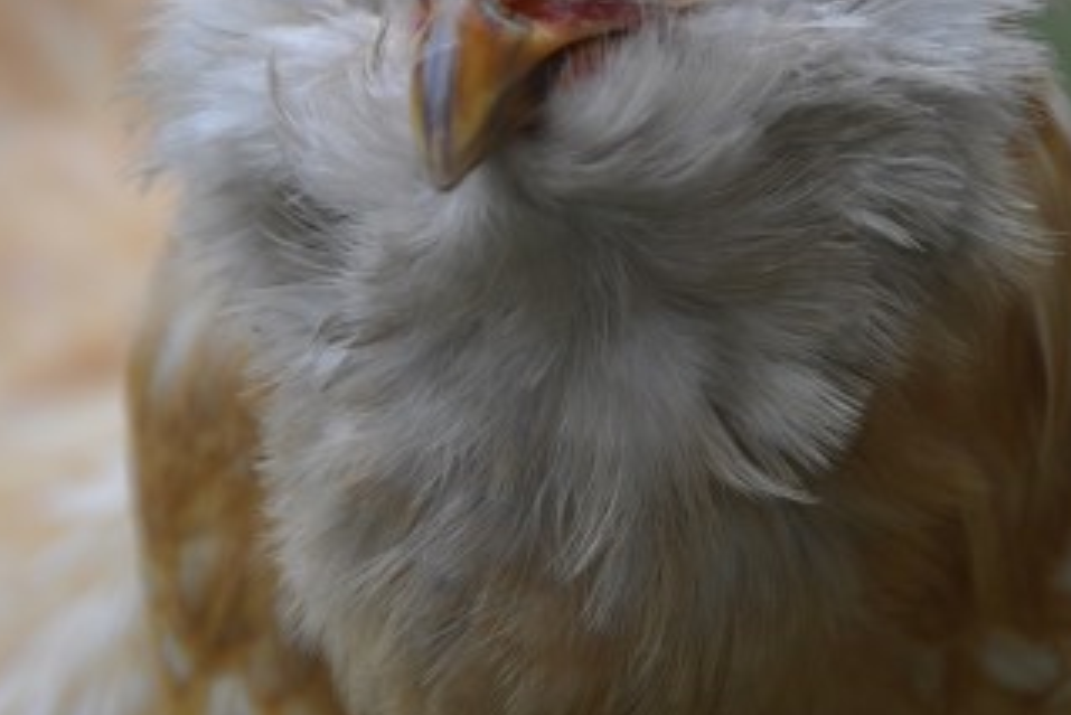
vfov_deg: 4.6
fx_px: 8808
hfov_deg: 7.0
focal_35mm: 296
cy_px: 178
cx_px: 718
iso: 200
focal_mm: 105
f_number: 5.6
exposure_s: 1/125
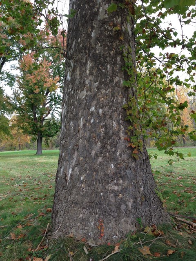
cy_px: 130
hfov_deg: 42.9
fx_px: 249
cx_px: 98
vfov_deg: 55.4
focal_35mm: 33
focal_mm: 4.12
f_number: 2.4
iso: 50
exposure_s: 1/169
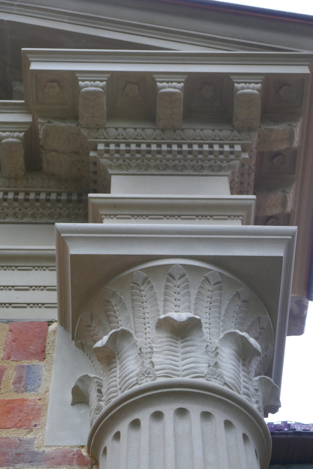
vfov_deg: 25.1
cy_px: 234
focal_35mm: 81
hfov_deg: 16.9
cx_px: 156
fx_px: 1056
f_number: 4.8
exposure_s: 1/80
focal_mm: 29.5
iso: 320
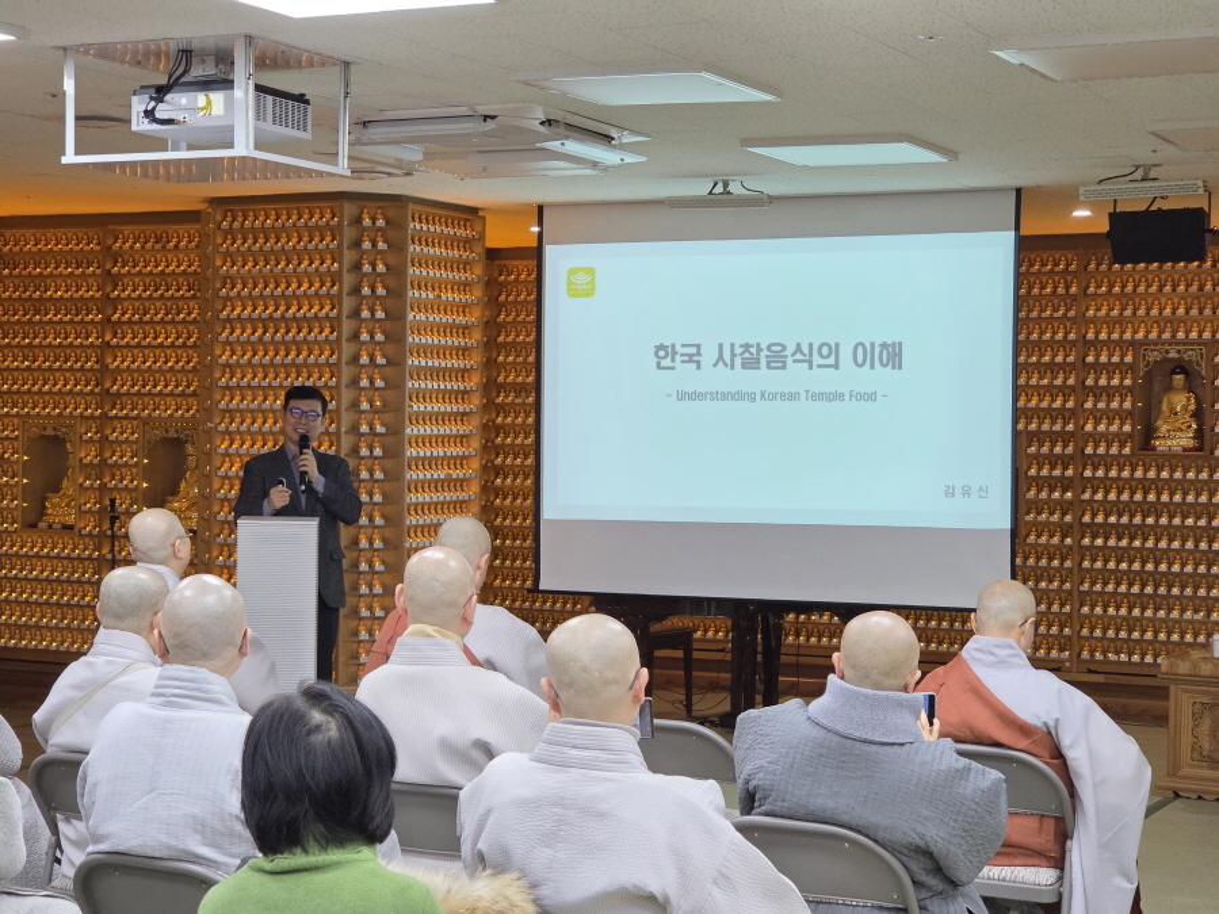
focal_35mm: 69
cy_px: 457
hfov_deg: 28.2
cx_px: 610
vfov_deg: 21.3
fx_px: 2430
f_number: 2.4
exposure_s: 1/120
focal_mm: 7
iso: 200
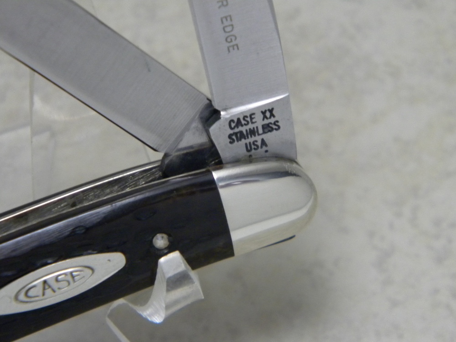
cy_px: 171
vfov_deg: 8.1
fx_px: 2411
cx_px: 228
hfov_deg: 10.8
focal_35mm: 183
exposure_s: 1/24.4
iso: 400
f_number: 5.2
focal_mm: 33.1
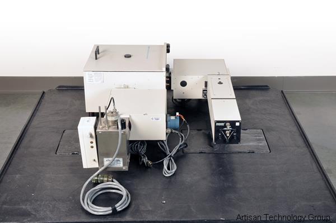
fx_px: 420
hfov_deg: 43.6
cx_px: 168
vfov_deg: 29.8
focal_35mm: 45
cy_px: 112
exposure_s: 1/200
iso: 200
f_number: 13
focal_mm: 30
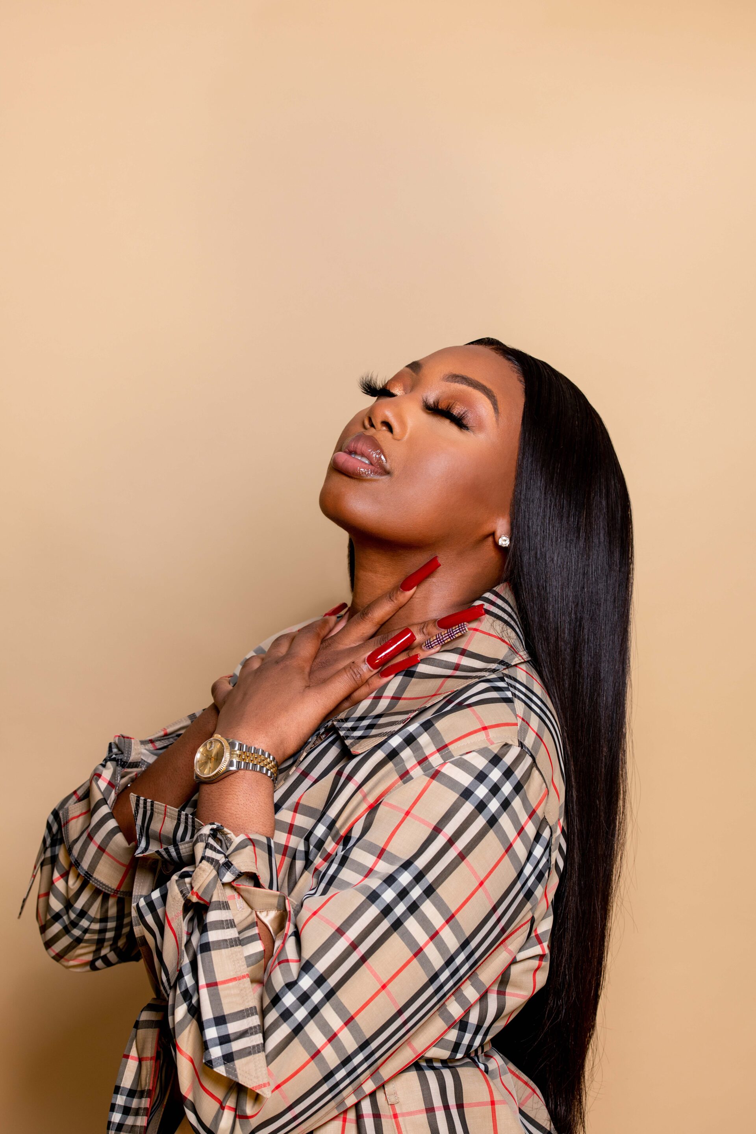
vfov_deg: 25.4
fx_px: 2520
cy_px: 567
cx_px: 378
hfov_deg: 17.1
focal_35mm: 80
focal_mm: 80
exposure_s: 1/100
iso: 100
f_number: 8
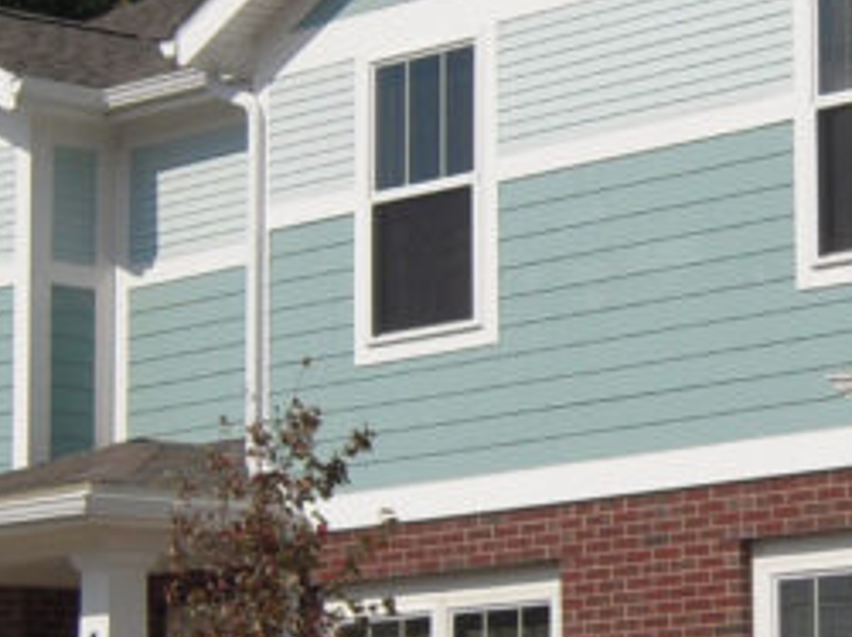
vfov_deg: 8.8
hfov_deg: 11.7
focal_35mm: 168
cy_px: 416
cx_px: 818
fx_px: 4131
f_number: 6.4
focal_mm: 7.3
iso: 100
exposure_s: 1/640
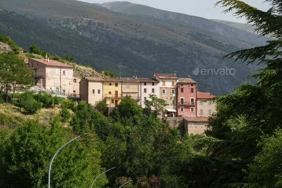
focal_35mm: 119
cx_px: 141
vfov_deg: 11.5
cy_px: 94
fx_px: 932
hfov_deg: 17.2
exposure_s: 1/80
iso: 100
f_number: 13
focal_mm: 119
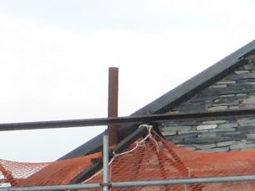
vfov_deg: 5.6
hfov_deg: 7.5
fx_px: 1944
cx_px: 241
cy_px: 273
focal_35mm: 264
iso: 200
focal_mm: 6.9
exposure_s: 1/500
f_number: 3.9
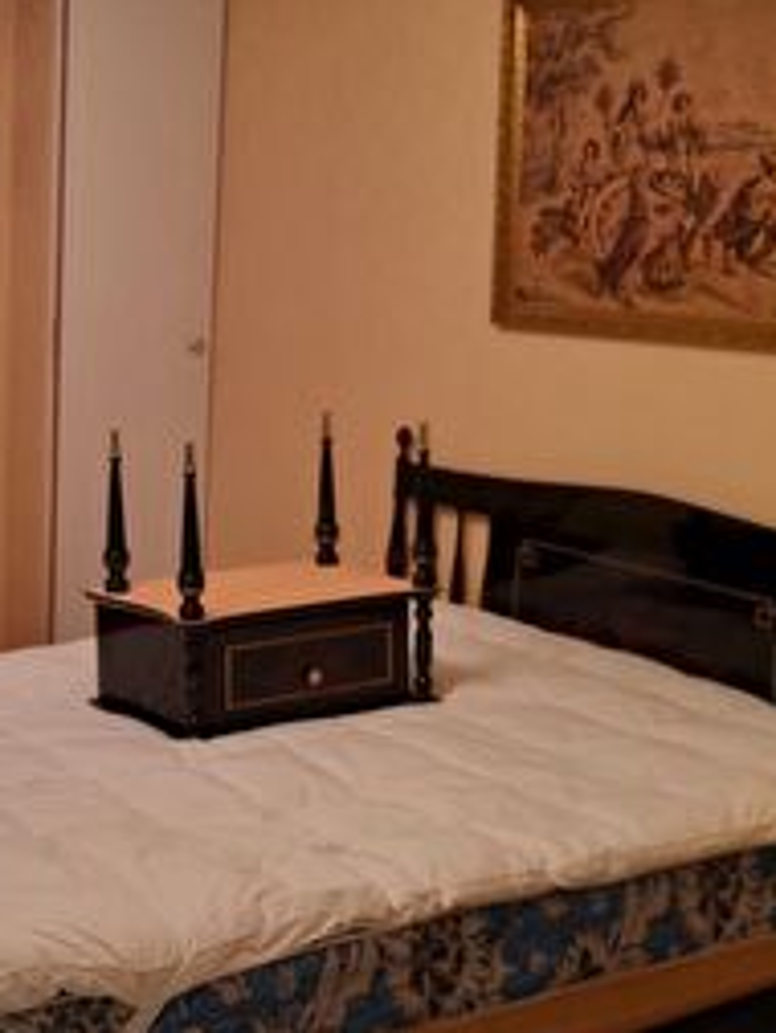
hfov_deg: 26.0
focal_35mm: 54
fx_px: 1613
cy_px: 476
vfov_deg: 35.5
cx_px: 53
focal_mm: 5.4
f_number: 1.8
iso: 250
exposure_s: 1/50
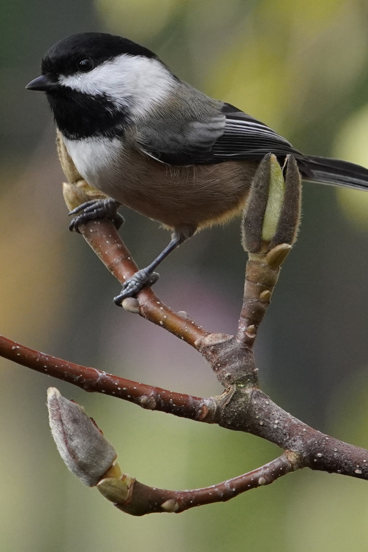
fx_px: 4600
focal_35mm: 300
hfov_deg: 4.6
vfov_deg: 6.9
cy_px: 276
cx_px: 184
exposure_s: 1/1250
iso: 1600
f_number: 6.3
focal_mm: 200
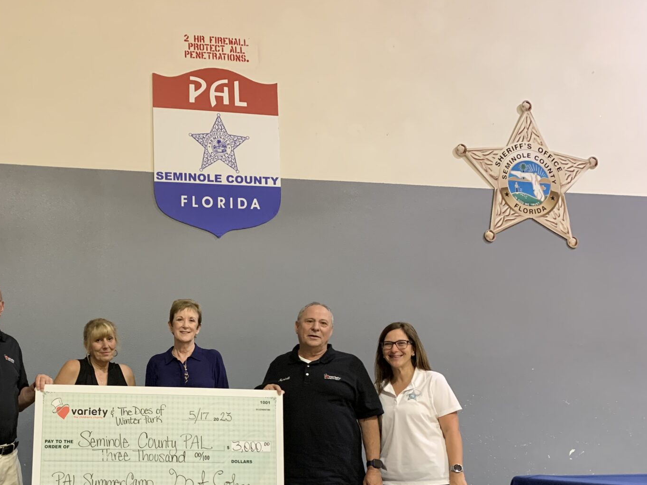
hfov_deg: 46.2
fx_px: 729
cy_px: 362
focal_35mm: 39
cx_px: 164
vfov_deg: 36.0
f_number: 1.8
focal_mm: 4.25
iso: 400
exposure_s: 1/51
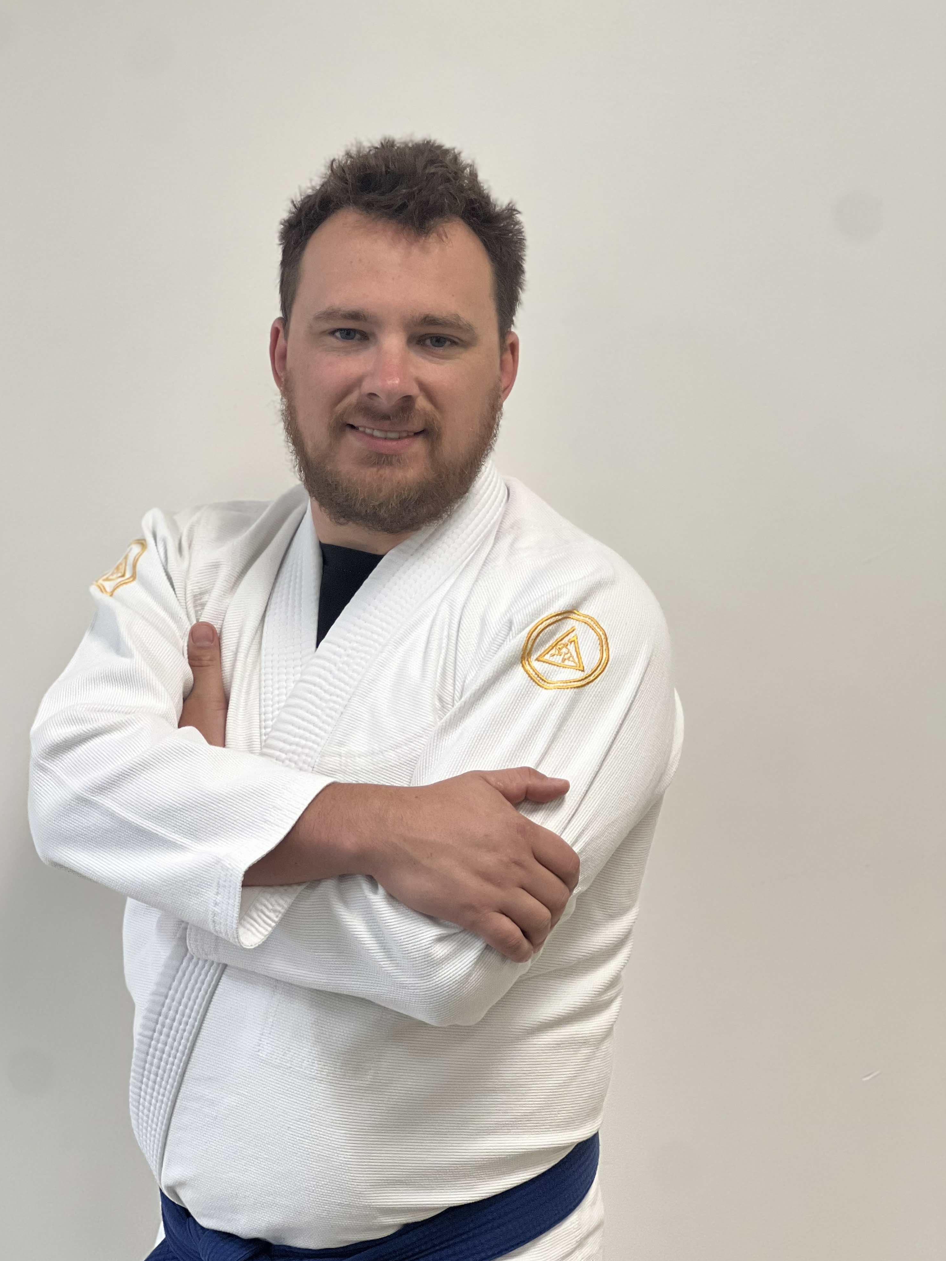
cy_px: 621
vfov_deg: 24.7
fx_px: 2879
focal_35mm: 79
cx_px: 462
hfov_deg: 18.7
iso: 160
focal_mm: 9
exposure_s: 1/60
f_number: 2.8
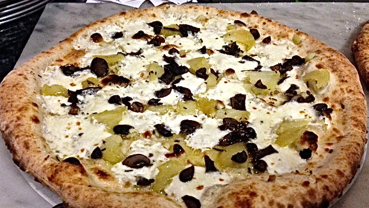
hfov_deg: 54.0
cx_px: 184
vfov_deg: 31.9
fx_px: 362
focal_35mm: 37
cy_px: 122
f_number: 2.4
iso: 400
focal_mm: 4.13
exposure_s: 1/20
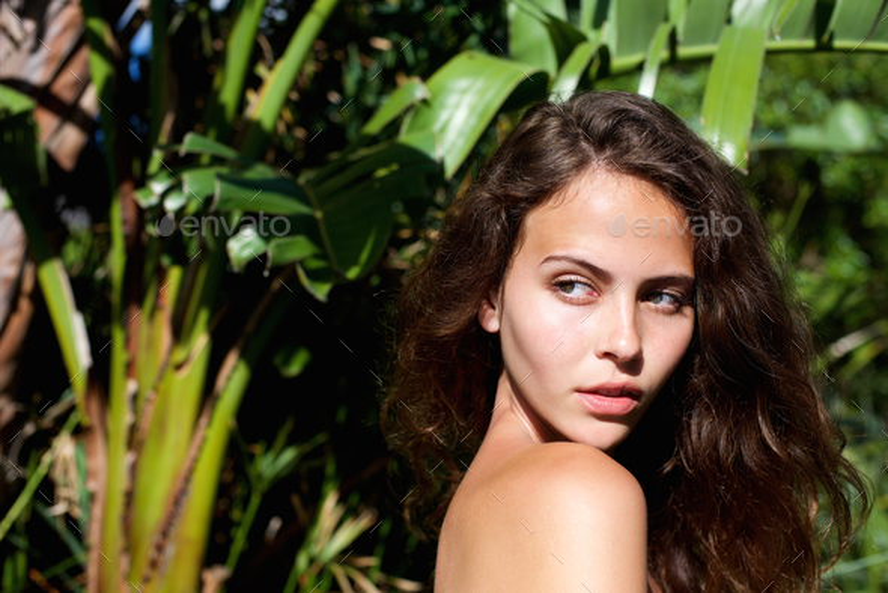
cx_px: 444
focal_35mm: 50
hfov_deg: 39.6
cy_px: 296
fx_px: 1234
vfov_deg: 27.0
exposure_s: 1/2500
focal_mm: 50
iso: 200
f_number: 5
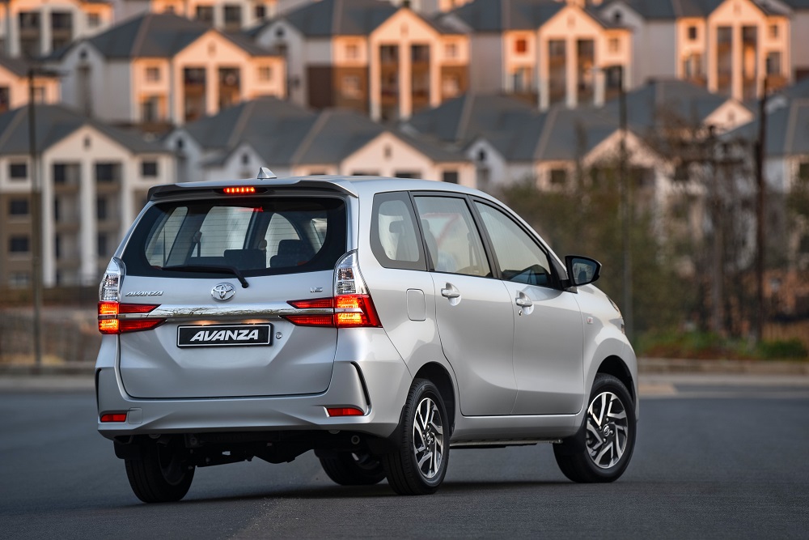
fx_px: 8540
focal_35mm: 380
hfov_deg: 5.4
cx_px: 404
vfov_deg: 3.6
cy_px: 270
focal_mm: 380
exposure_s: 1/10
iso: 200
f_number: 7.1
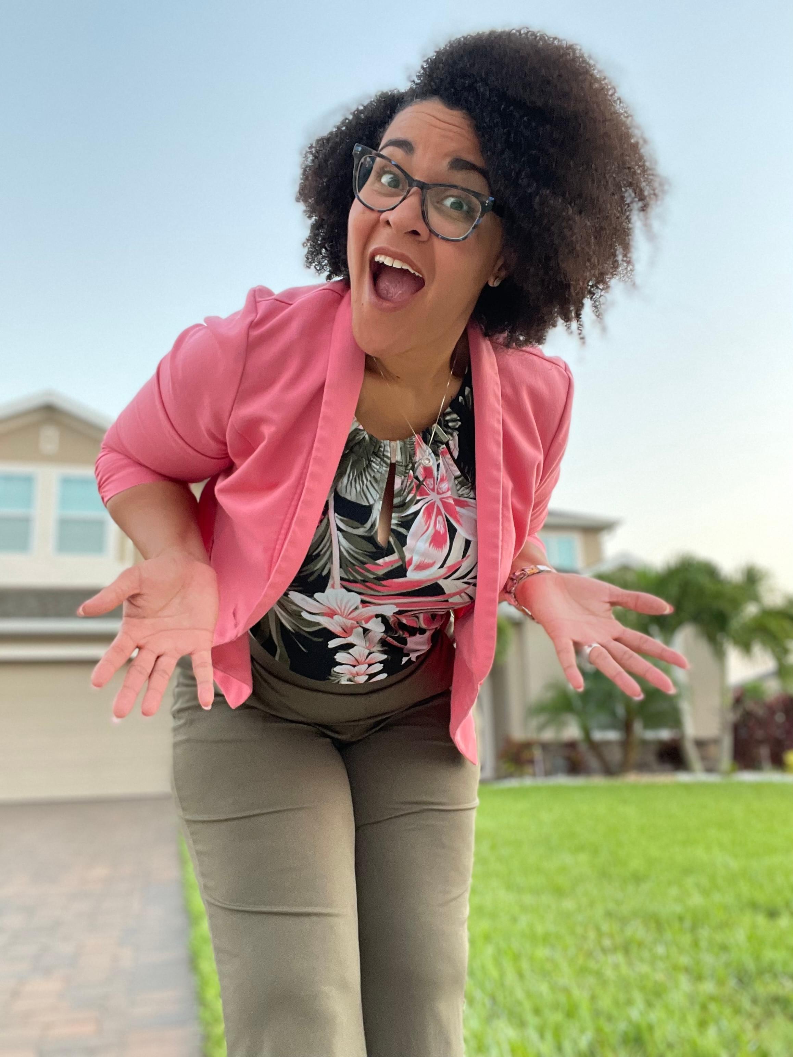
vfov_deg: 60.0
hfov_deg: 46.8
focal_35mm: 30
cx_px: 396
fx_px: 916
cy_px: 528
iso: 250
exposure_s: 1/60
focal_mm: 2.71
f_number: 2.2
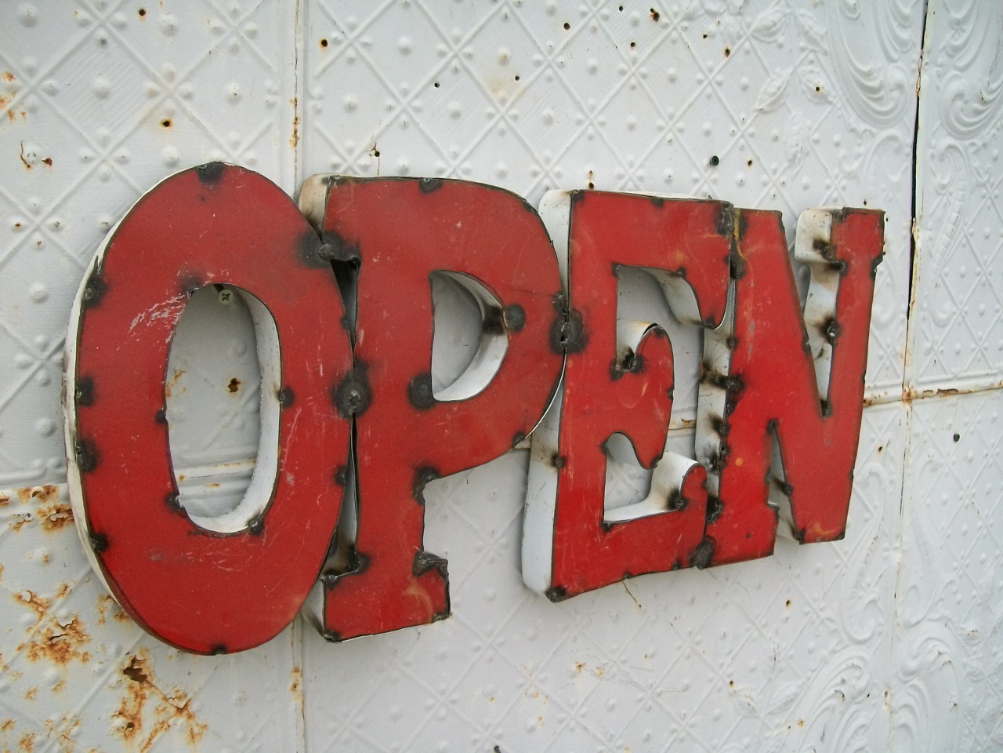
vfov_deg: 39.7
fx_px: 1043
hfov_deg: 51.4
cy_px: 376
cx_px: 502
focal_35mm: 36
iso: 80
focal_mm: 6
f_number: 2.7
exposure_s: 1/125
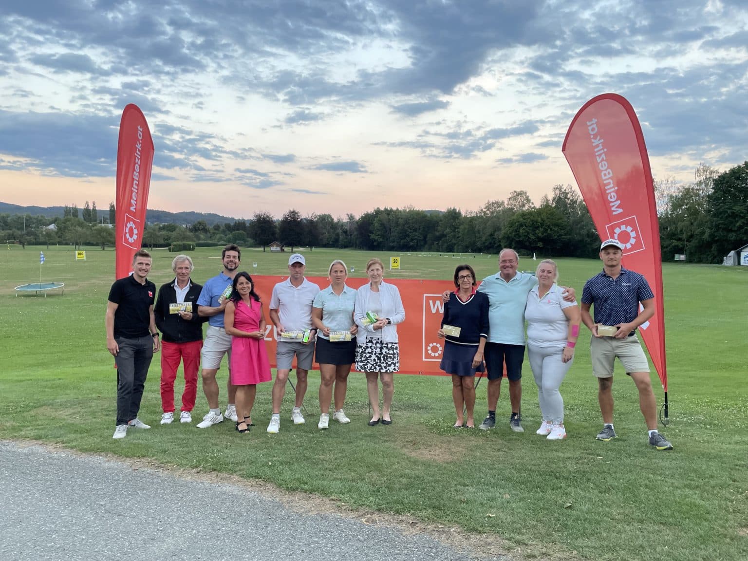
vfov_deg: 53.1
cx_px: 374
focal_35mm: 26
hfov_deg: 67.3
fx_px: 562
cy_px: 280
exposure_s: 1/100
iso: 125
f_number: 1.6
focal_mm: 4.2
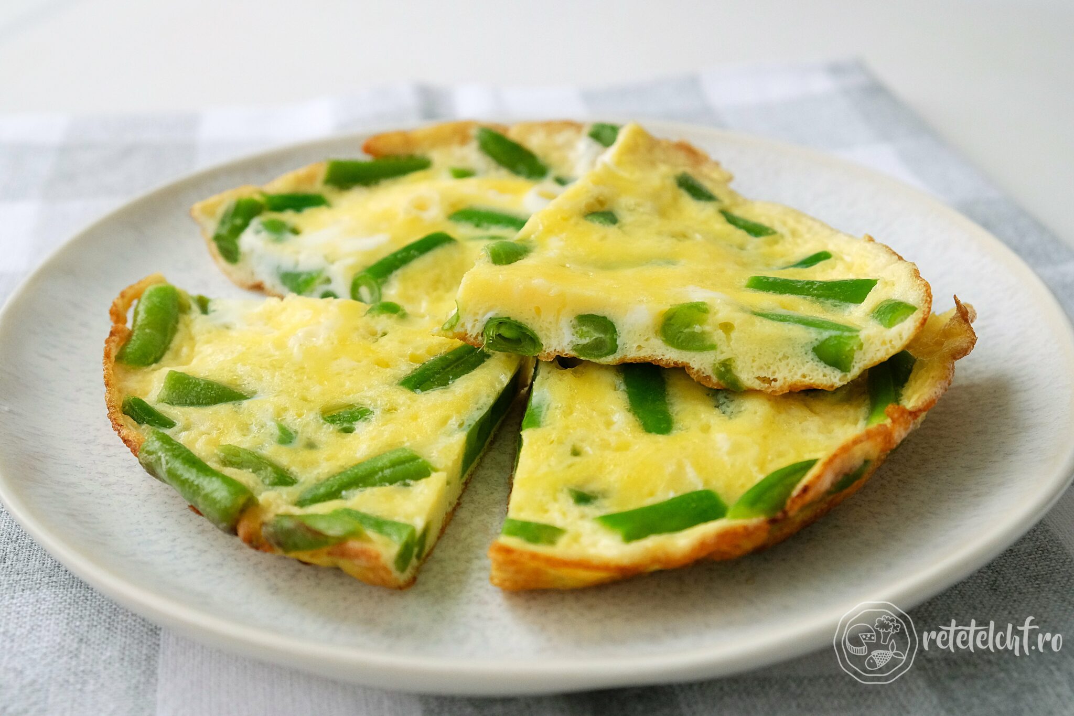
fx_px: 1402
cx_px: 537
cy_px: 358
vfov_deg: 28.6
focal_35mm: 47
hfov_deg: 41.9
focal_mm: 31.5
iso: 2500
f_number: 6.4
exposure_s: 1/170
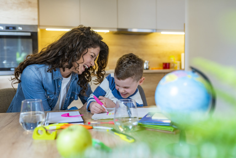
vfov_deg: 37.9
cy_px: 79
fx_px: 229
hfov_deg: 54.4
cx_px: 118
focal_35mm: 35
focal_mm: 35
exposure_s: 1/100
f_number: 2.2
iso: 250
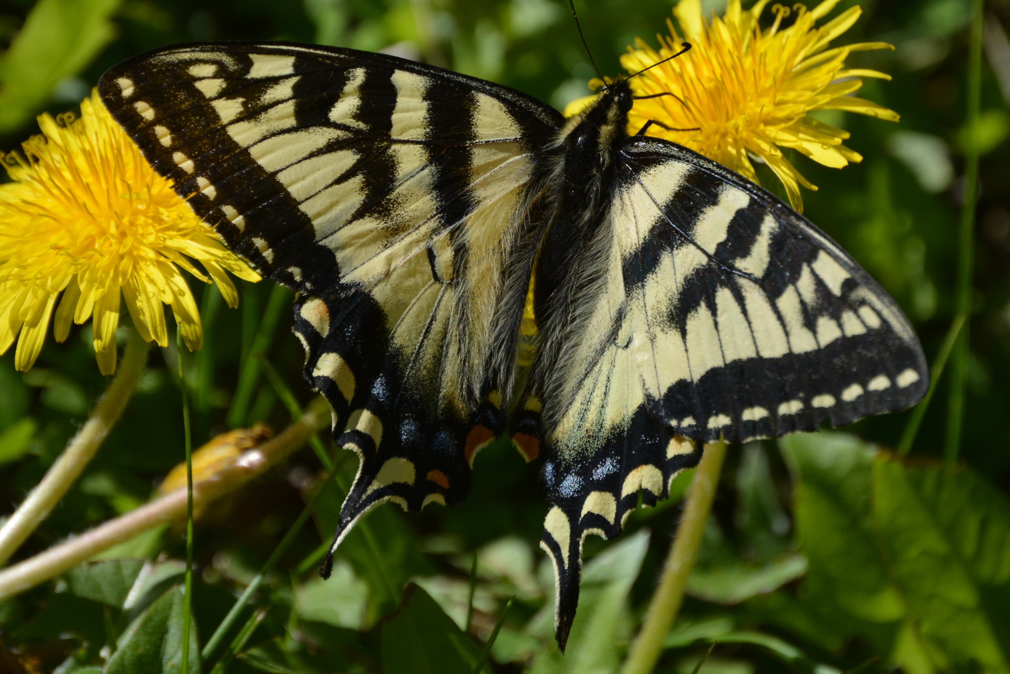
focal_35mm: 300
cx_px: 505
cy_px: 337
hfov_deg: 6.9
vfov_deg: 4.6
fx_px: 8417
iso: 400
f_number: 7.1
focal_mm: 200
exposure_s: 1/2000
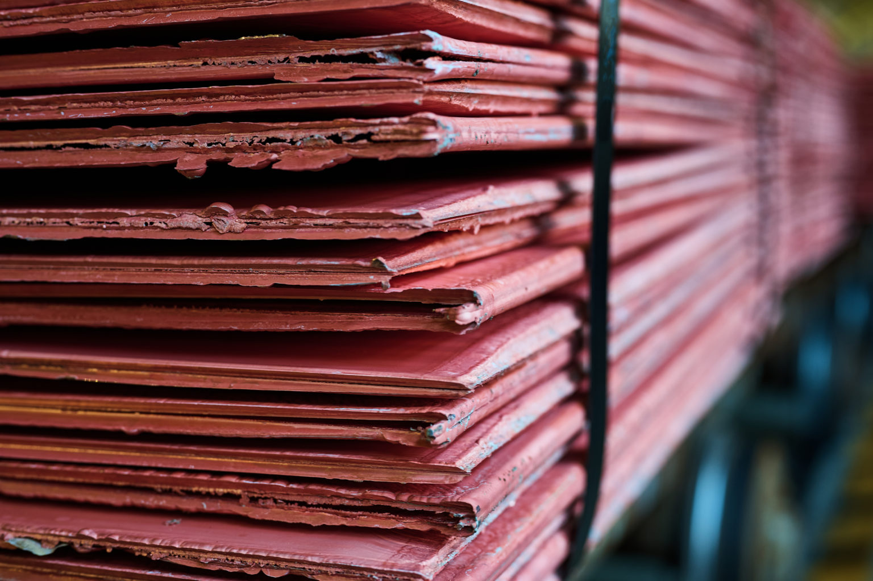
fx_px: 1212
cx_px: 436
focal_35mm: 50
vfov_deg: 27.0
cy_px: 290
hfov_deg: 39.6
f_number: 4
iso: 400
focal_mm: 50
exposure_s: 1/20
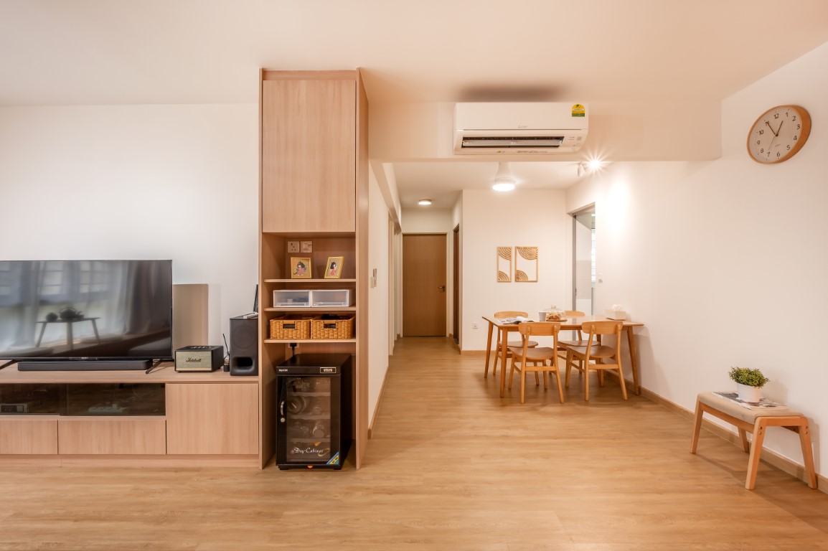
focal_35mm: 14
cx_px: 414
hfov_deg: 104.3
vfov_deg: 81.1
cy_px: 276
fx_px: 322
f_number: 11
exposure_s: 1/1.67
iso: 50
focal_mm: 14
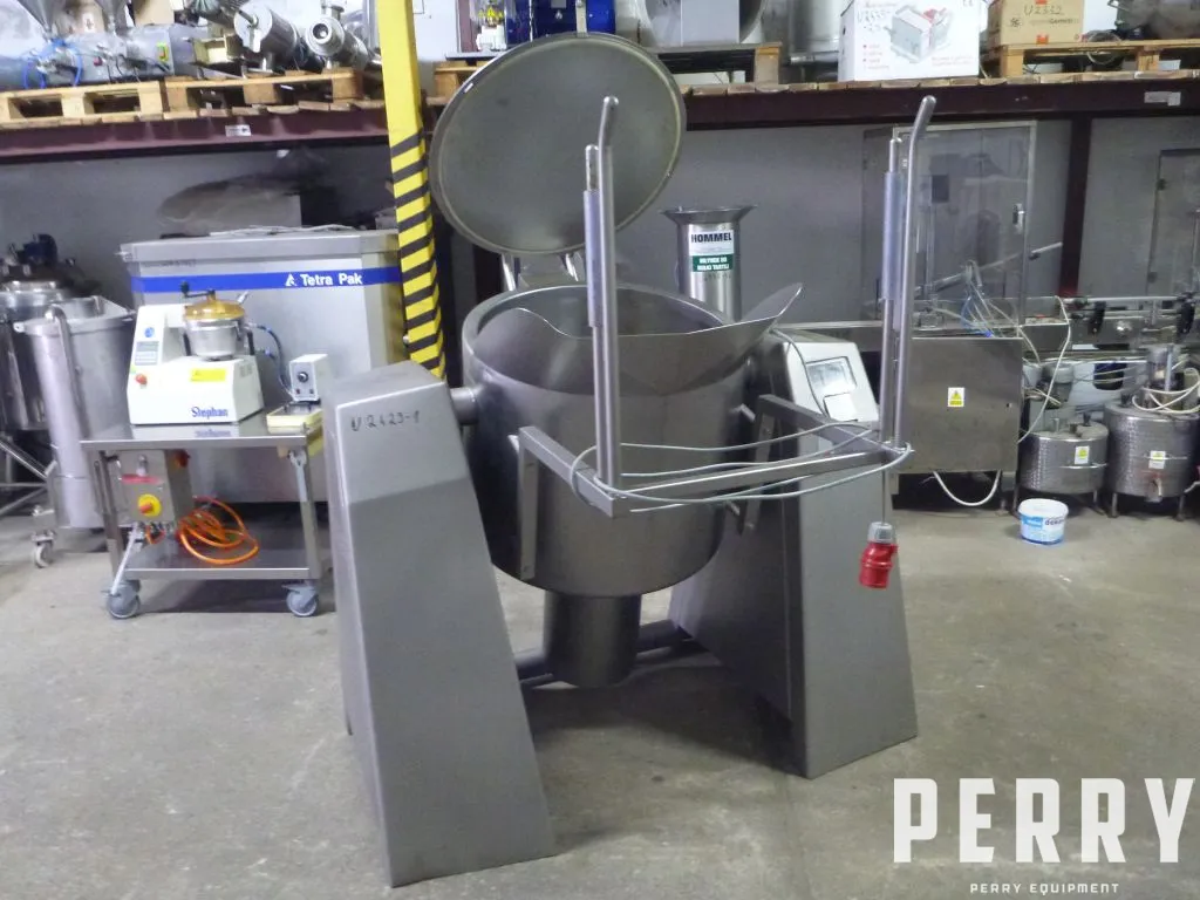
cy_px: 450
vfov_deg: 49.7
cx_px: 600
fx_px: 971
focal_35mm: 28
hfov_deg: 63.4
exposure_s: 1/8
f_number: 3.3
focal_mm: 4.9
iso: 800
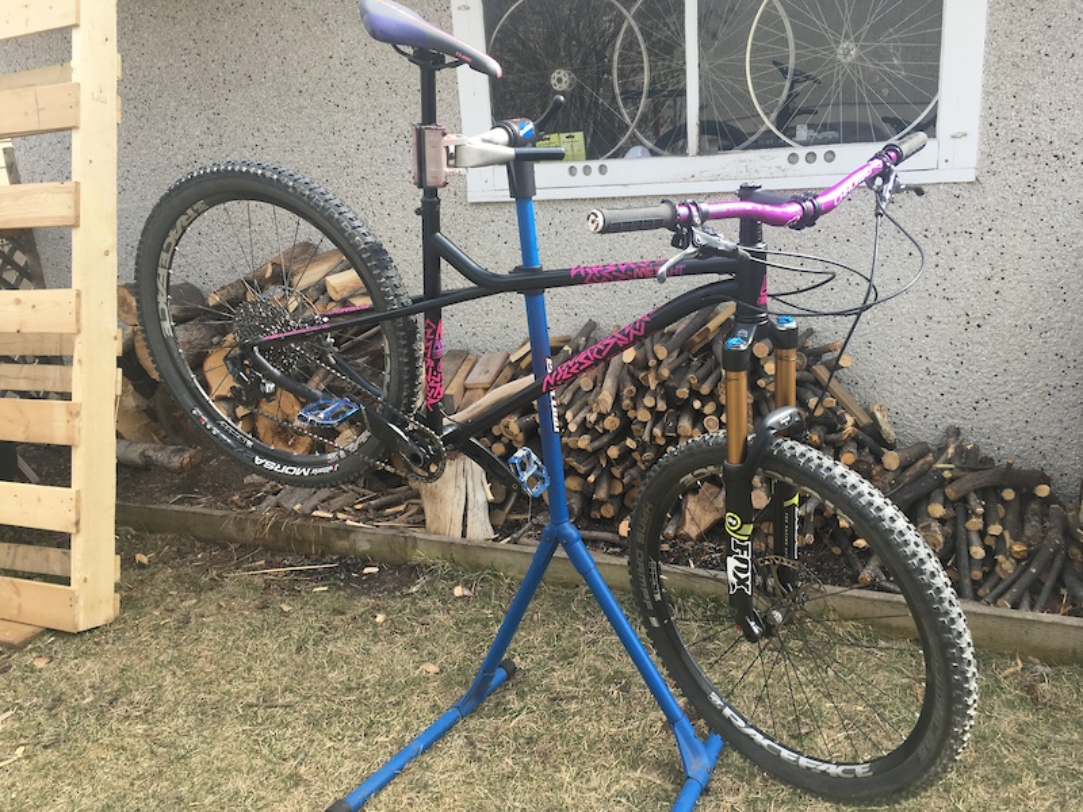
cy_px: 406
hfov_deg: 61.7
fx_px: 907
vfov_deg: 48.2
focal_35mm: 29
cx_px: 542
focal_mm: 4.15
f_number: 2.2
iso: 25
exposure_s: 1/252
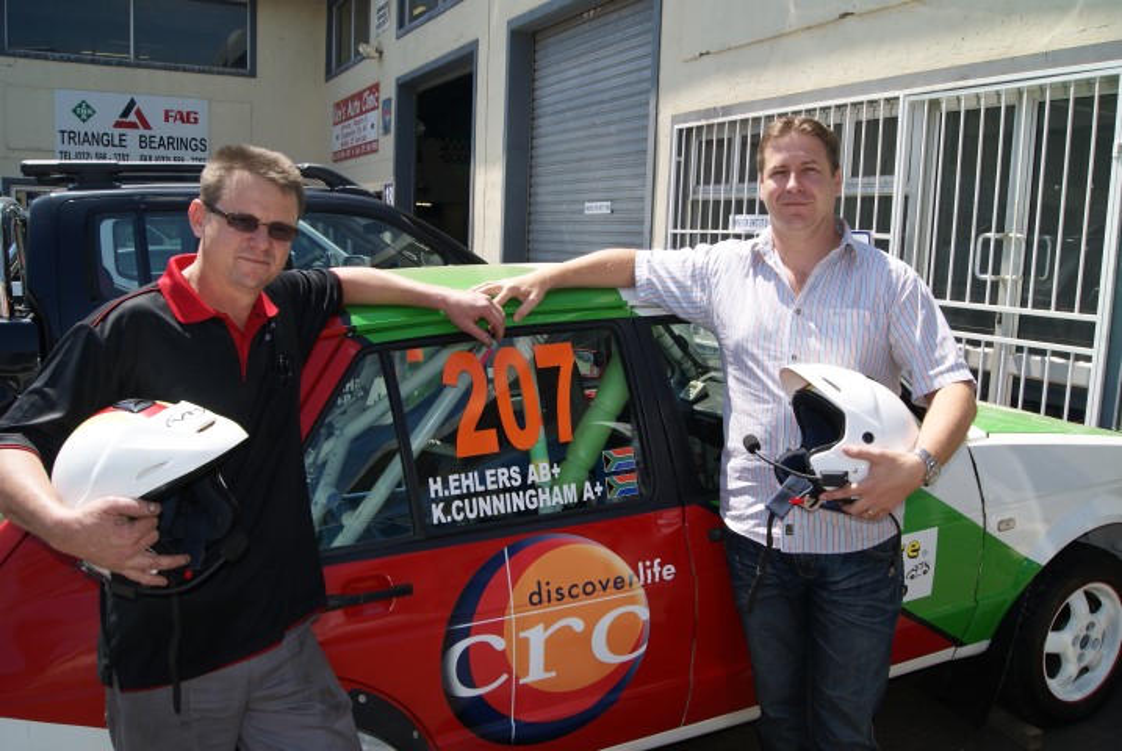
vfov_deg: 43.7
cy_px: 376
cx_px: 561
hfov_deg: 61.9
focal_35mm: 30
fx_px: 936
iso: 100
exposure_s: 1/160
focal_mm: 20
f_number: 9
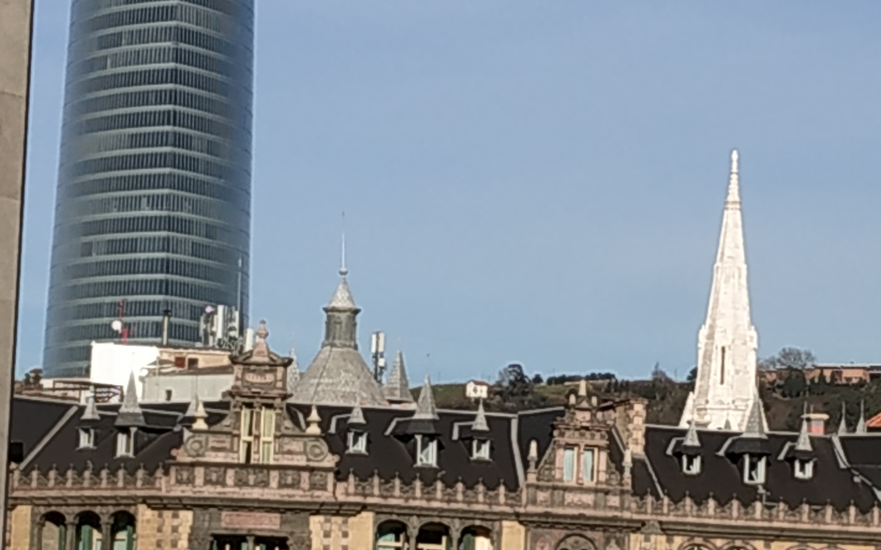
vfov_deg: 35.1
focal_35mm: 36
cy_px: 356
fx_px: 864
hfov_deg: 53.0
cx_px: 587
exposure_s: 1/3374
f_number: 1.9
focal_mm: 3.94
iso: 100
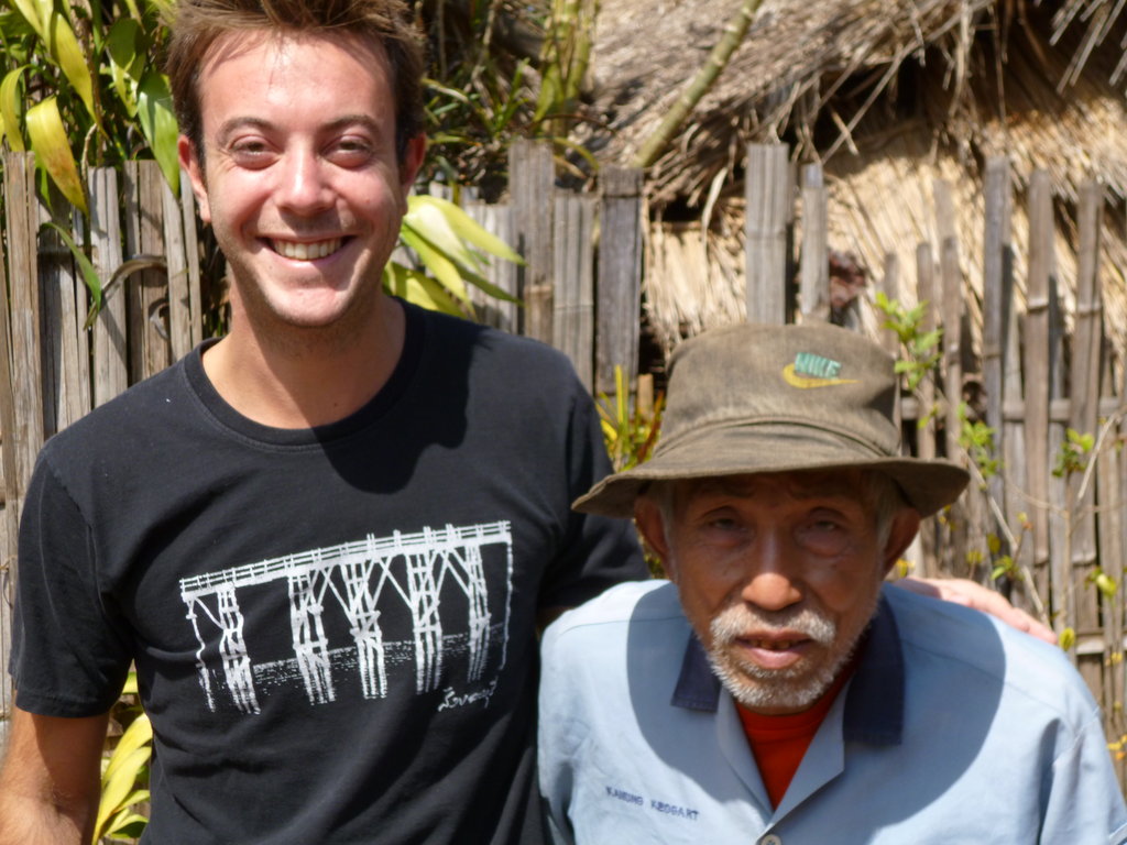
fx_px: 2702
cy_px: 422
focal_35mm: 83
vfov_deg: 17.8
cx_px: 564
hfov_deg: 23.6
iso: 100
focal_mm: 14.8
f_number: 5.1
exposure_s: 1/320
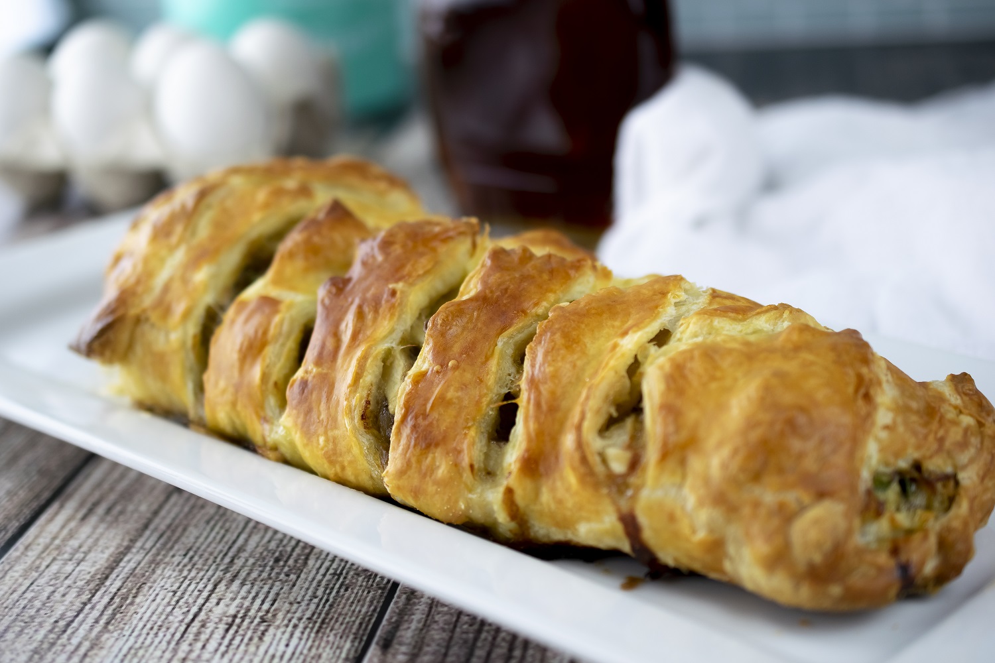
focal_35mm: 60
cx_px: 498
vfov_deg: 22.6
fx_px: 1658
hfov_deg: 33.4
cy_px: 332
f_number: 3
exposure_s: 1/400
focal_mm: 40
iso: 200
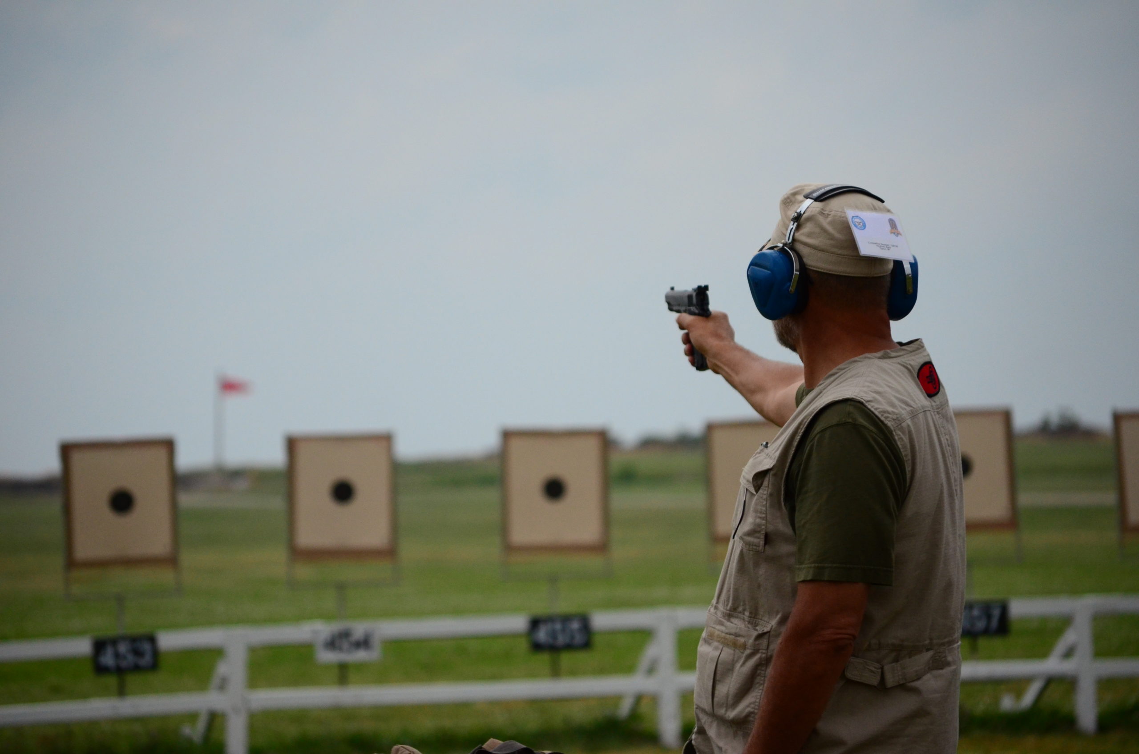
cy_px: 377
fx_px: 5494
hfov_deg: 11.8
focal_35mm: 174
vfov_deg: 7.9
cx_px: 570
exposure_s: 1/2000
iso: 1250
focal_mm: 116
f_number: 4.8
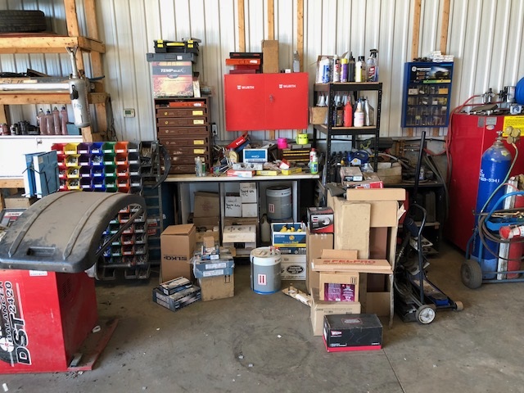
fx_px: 424
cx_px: 262
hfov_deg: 63.4
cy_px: 196
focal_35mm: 28
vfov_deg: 49.7
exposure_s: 1/30
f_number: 1.8
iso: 32
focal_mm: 3.99
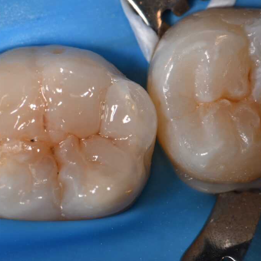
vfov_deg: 8.7
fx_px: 1715
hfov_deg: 8.7
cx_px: 68
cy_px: 130
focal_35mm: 201
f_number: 32
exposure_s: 1/160
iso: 200
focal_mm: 105
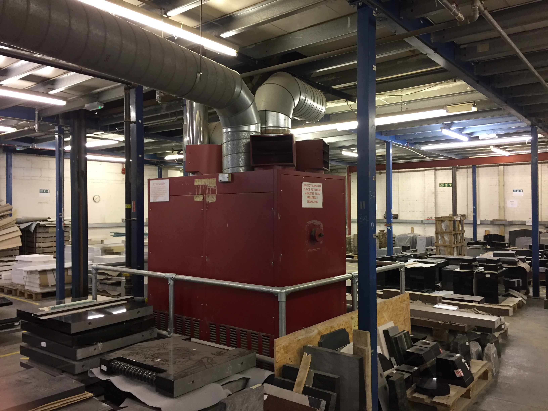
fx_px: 459
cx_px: 274
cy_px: 206
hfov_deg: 61.7
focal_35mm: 29
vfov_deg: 48.2
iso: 160
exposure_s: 1/33
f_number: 2.2
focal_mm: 4.15
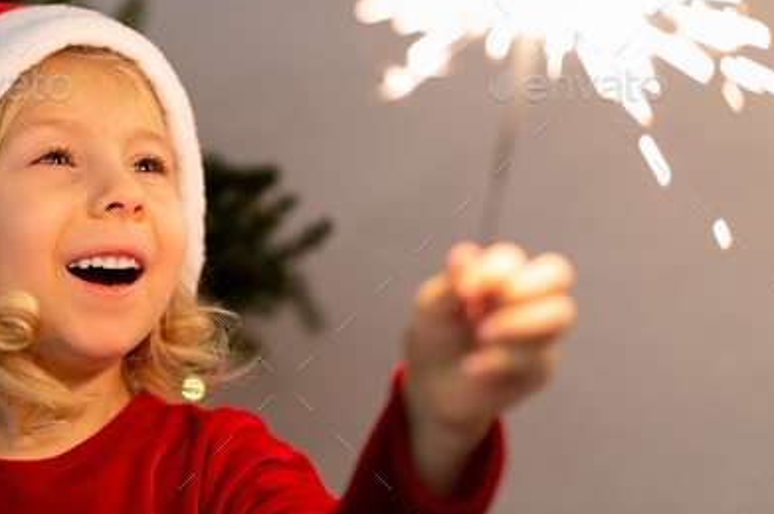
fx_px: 1783
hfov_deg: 24.4
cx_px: 275
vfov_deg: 16.4
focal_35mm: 83
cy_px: 179
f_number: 1.8
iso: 500
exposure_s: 1/100
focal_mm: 55
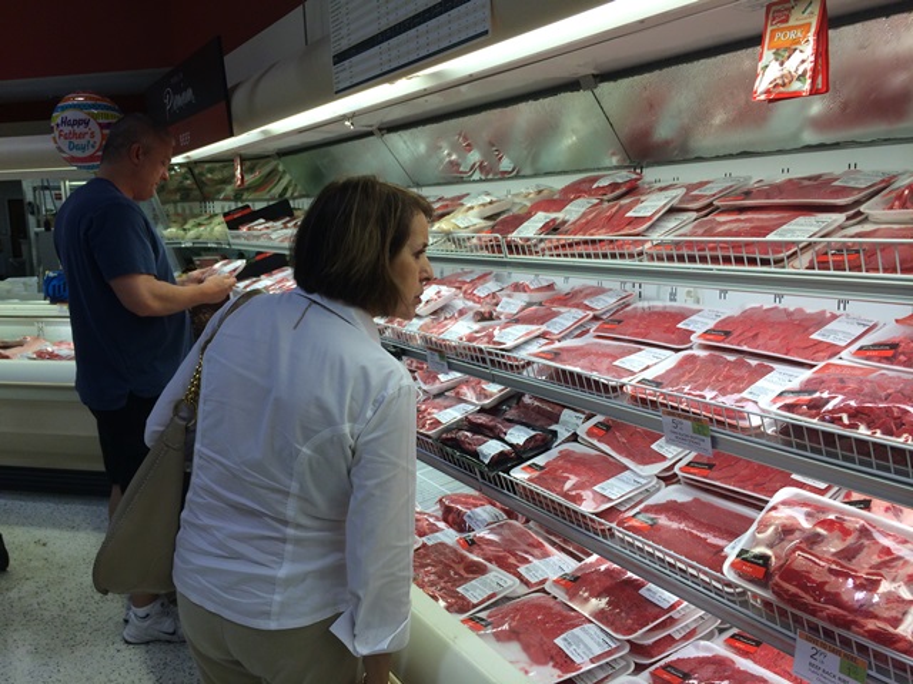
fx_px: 791
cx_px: 456
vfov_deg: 46.8
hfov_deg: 60.0
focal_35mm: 30
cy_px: 342
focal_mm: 4.12
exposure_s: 1/120
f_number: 2.2
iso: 64
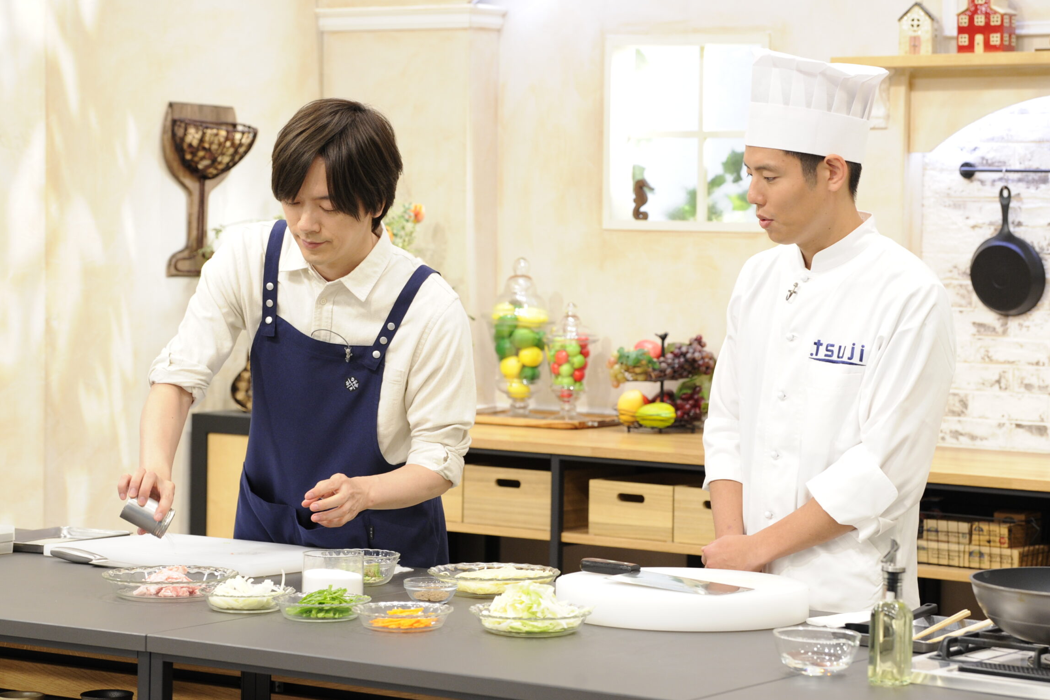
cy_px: 337
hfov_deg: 19.8
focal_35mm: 103
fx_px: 3004
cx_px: 558
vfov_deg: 13.3
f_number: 5
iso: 1600
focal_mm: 92
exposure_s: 1/100
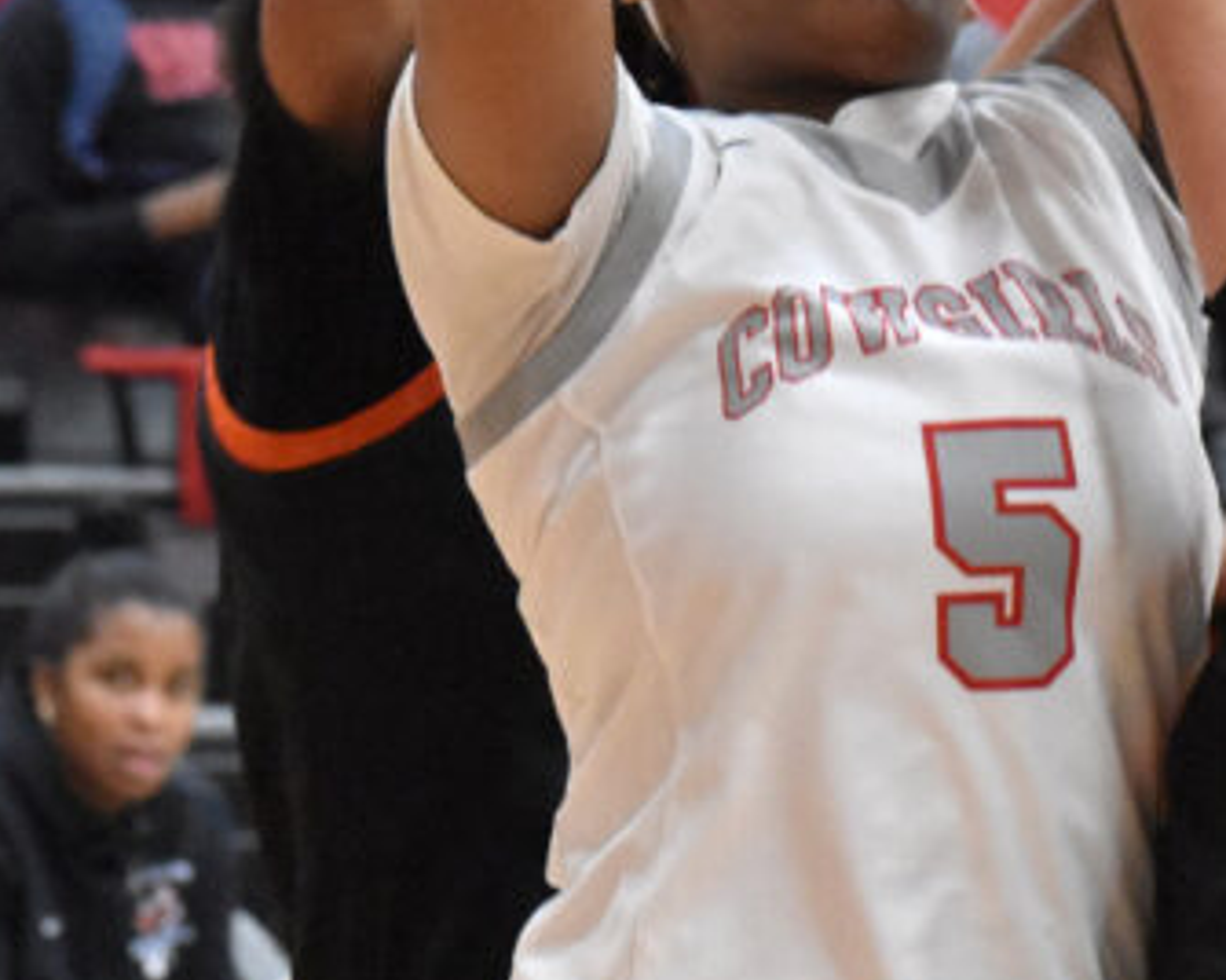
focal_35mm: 425
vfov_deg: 3.6
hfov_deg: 4.6
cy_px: 327
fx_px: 15421
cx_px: 886
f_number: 5
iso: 6400
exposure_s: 1/400
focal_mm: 92
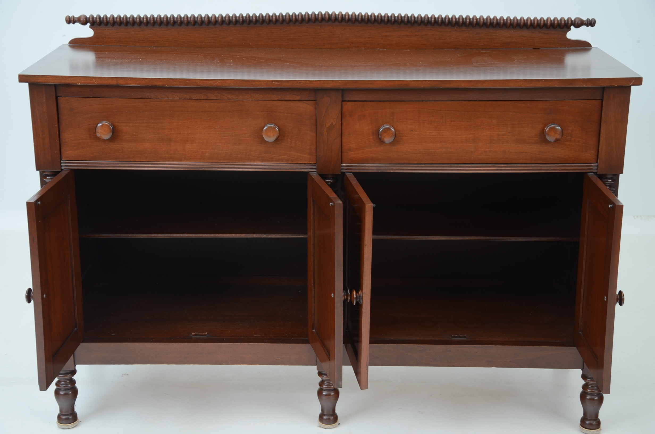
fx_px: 1144
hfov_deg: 32.0
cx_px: 328
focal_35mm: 63
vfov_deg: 21.5
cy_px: 217
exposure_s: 1/50
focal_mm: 42
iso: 200
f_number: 5
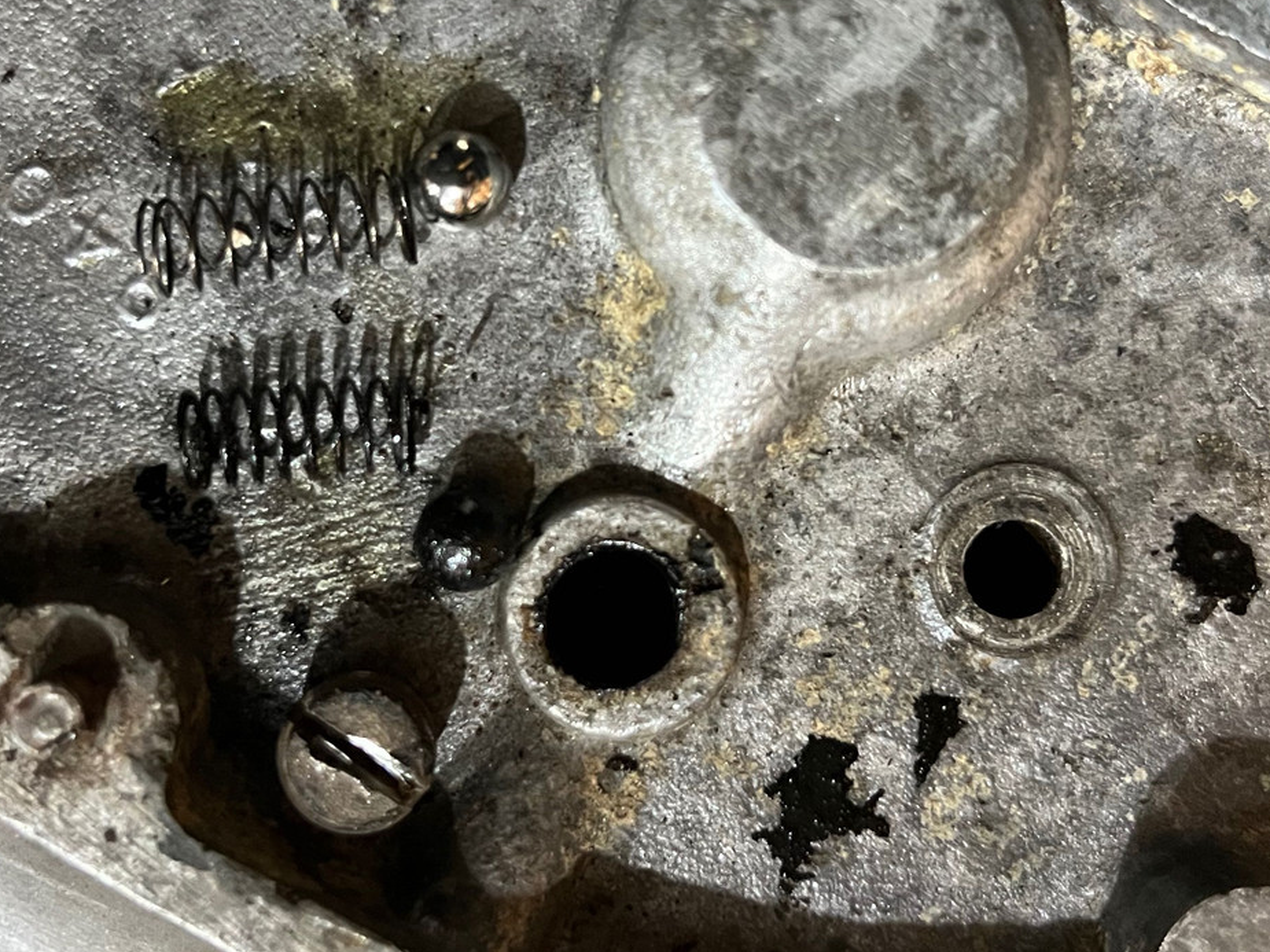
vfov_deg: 46.8
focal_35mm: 30
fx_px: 1100
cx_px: 551
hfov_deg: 59.8
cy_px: 496
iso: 500
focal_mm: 5.1
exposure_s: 1/30
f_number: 1.6
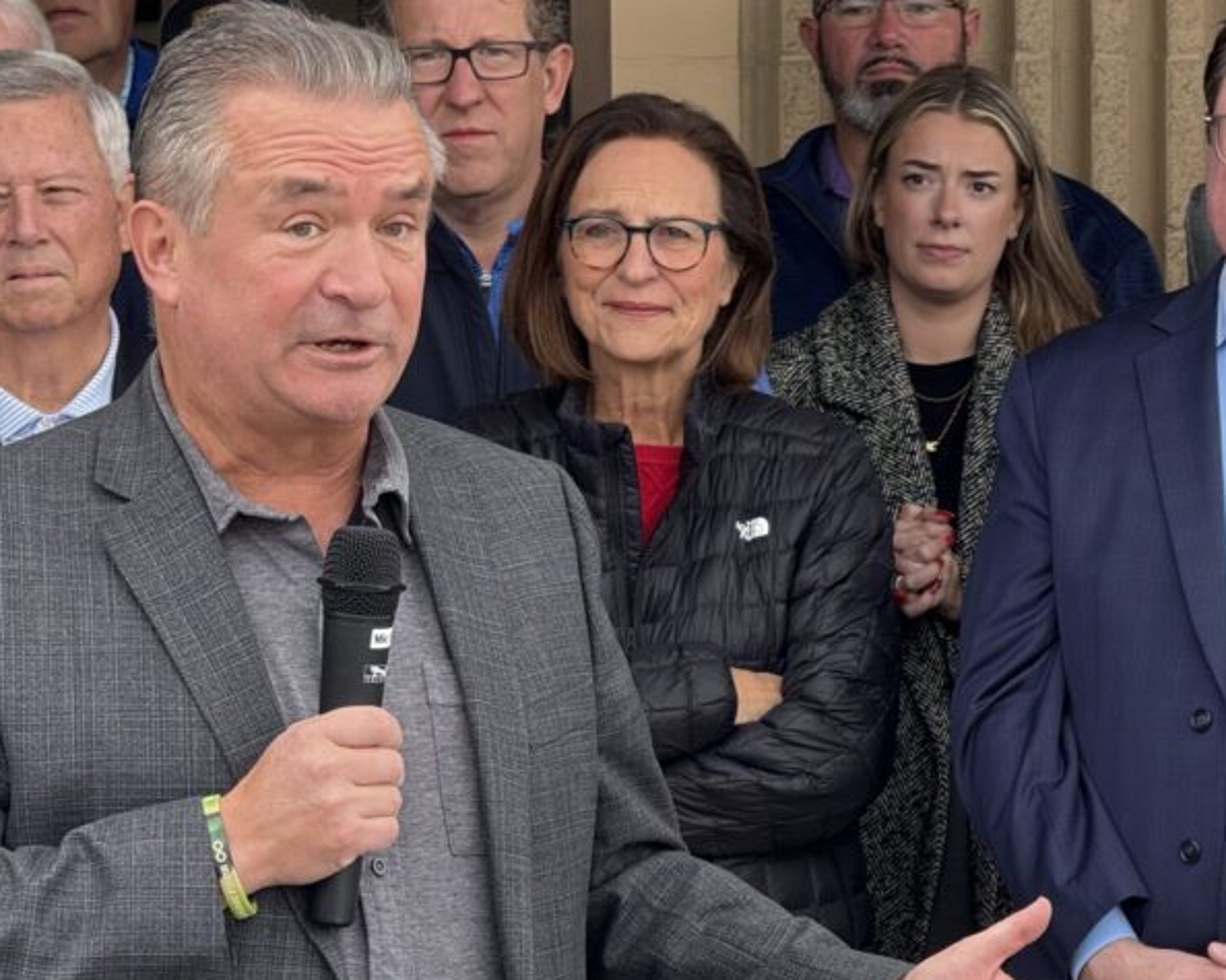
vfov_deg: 7.6
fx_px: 7328
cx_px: 768
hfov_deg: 9.6
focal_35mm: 202
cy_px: 677
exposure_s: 1/130
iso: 50
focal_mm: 15.66
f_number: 2.8
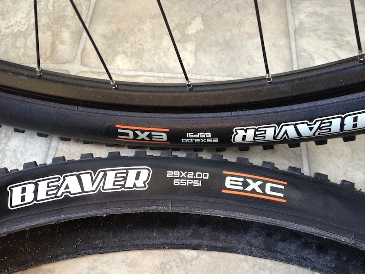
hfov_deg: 52.6
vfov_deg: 40.7
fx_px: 369
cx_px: 182
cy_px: 137
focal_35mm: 35
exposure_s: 1/20
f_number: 2.4
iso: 160
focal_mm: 4.28
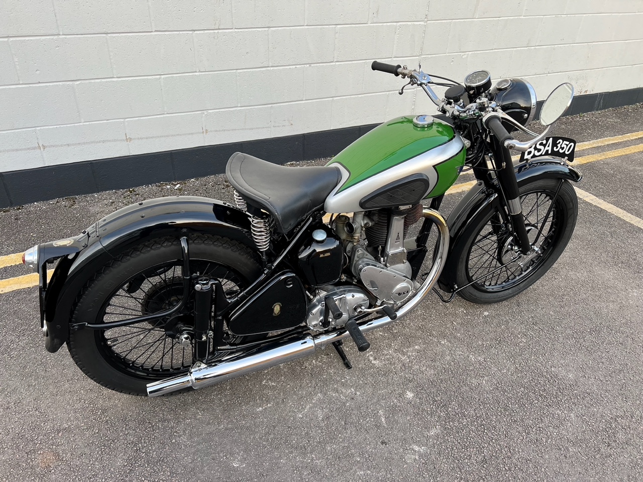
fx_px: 483
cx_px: 322
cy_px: 241
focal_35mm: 26
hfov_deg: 67.3
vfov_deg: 53.1
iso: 64
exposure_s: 1/121
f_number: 1.5
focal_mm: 5.7
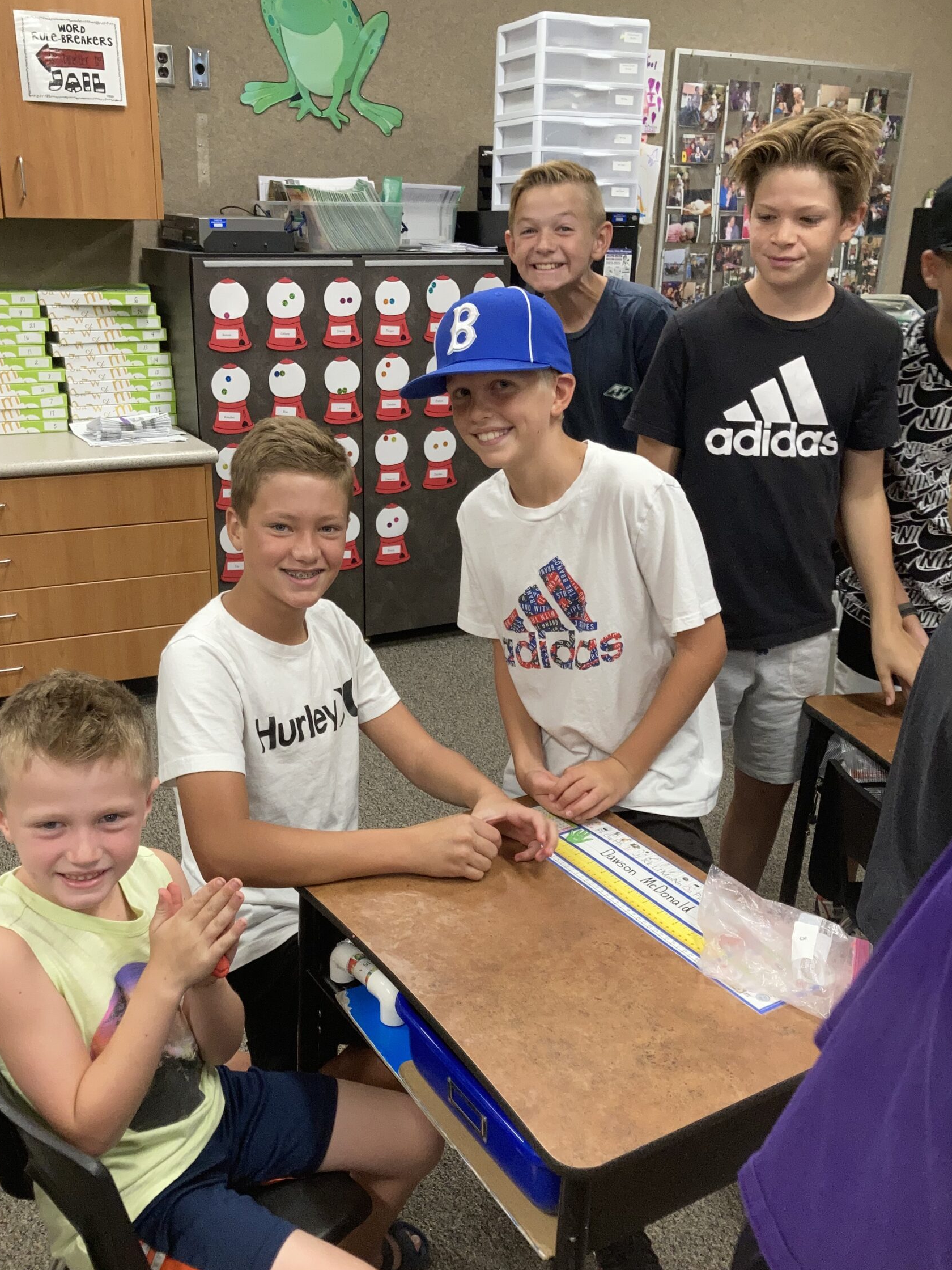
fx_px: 1173
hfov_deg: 44.1
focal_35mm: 32
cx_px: 411
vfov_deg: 56.7
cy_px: 701
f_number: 1.8
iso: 125
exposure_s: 1/60
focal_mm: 3.99
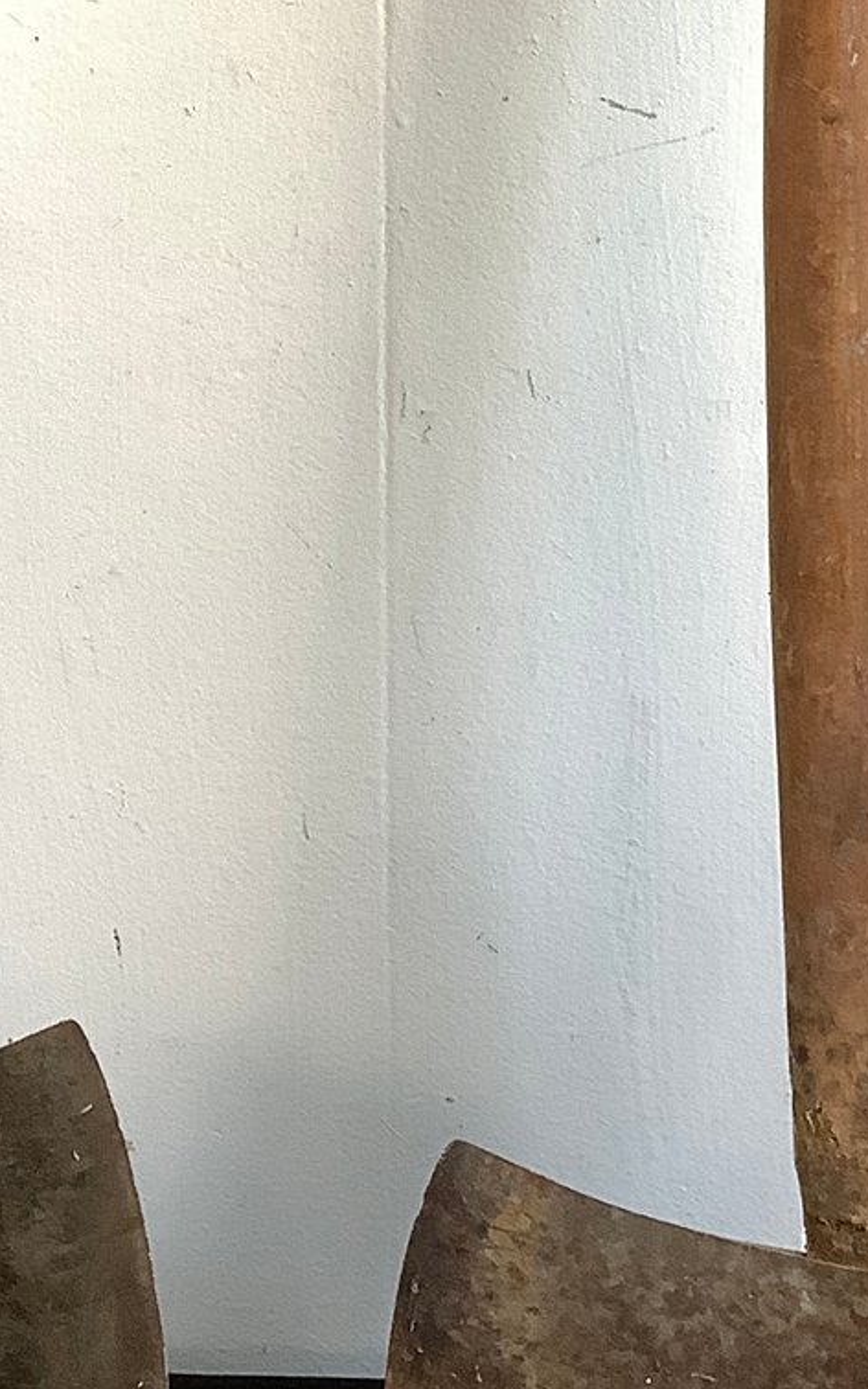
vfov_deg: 23.3
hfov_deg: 15.0
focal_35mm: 87
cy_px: 173
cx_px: 228
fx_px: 3292
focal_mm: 3.3
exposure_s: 1/60
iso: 160
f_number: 2.4
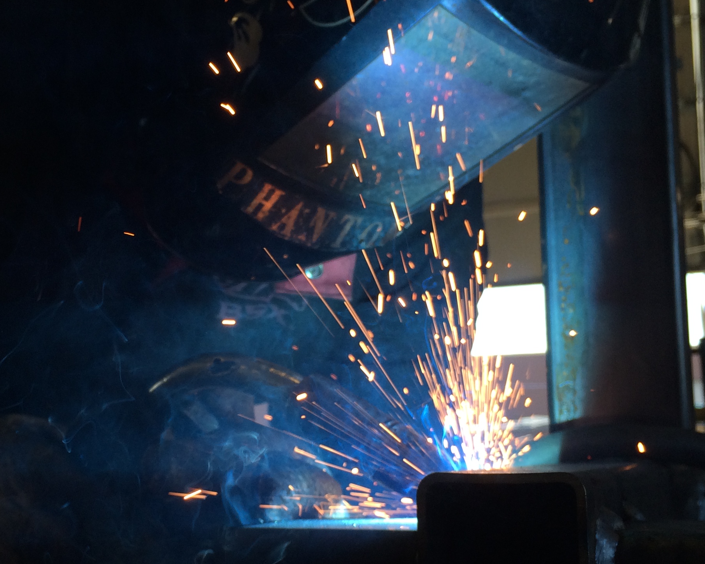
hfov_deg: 36.3
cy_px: 344
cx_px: 234
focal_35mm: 51
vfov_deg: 29.6
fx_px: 1064
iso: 32
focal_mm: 4.15
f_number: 2.2
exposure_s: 1/190
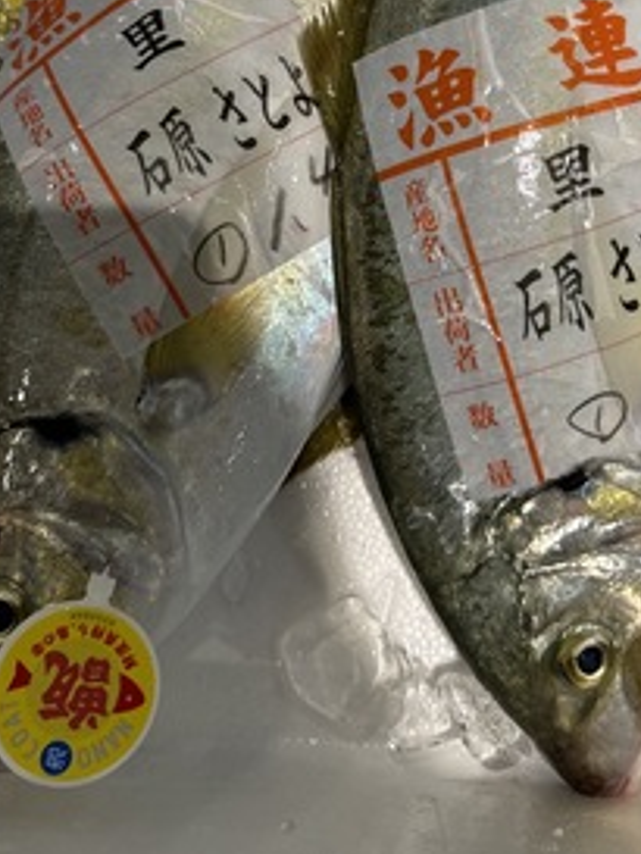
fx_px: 1086
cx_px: 392
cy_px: 156
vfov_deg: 40.9
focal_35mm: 44
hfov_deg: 32.8
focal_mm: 6.76
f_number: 1.78
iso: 160
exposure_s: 1/120
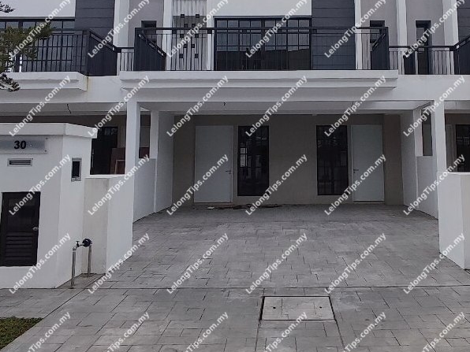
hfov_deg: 61.4
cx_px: 268
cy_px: 70
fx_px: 394
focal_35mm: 29
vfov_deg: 45.7
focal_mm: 1.65
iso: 50
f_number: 2.2
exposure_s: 1/1244
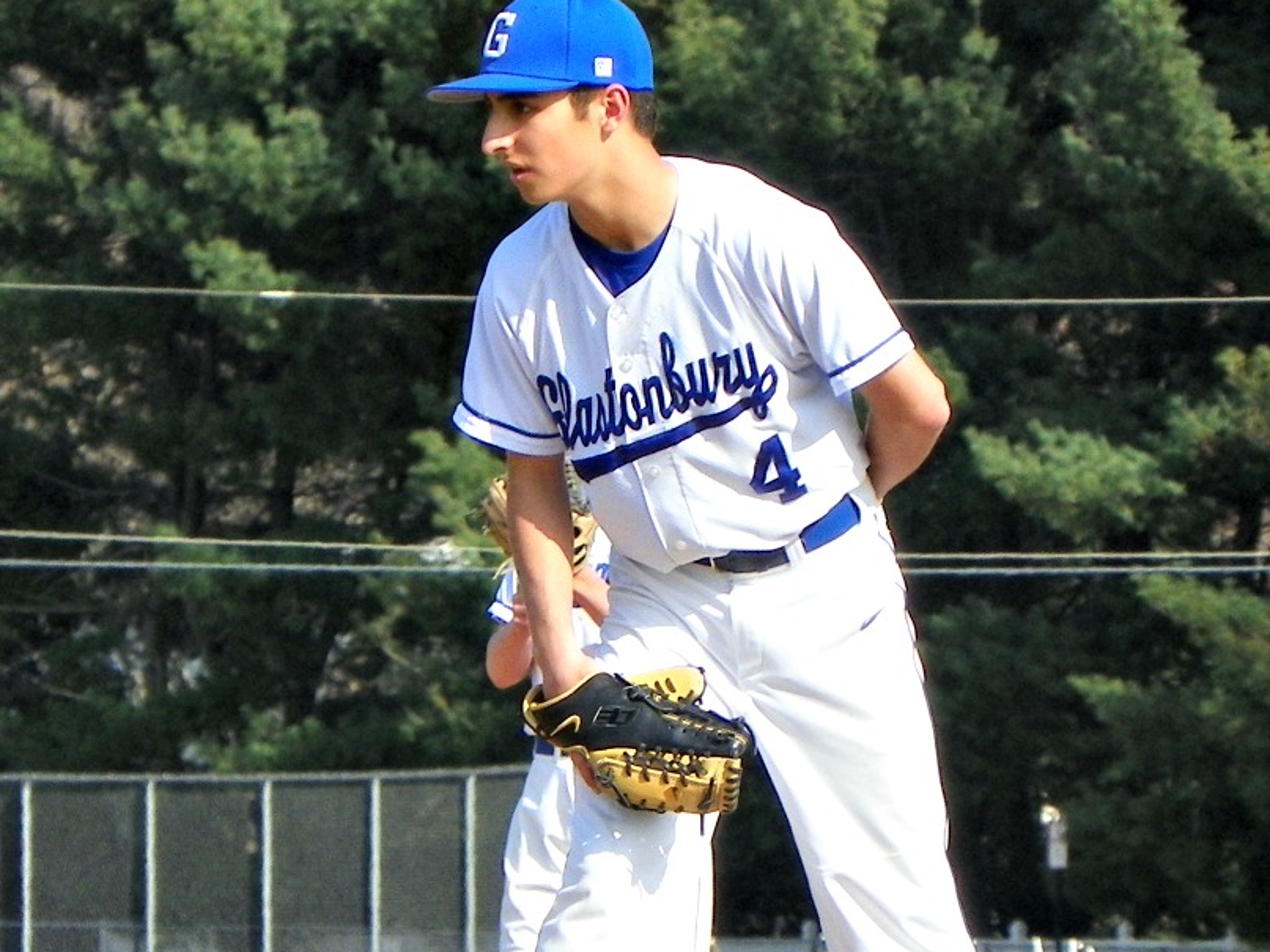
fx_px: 17314
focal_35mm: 472
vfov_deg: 3.1
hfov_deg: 4.2
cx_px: 617
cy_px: 747
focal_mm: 49.7
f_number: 4.5
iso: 64
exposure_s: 1/500
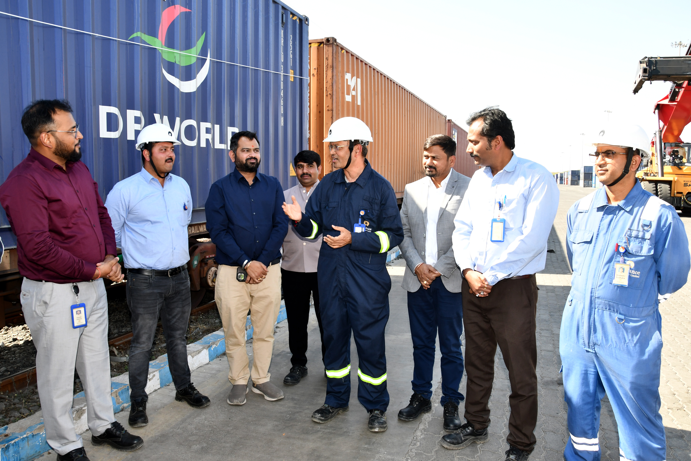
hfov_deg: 38.2
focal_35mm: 52
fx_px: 998
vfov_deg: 26.0
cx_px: 346
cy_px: 230
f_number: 11
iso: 250
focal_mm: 35
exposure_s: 1/160
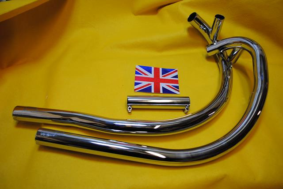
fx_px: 236
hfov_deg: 61.9
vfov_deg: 43.7
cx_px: 142
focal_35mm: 30
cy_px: 94
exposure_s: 1/30
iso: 200
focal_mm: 20
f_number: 3.8
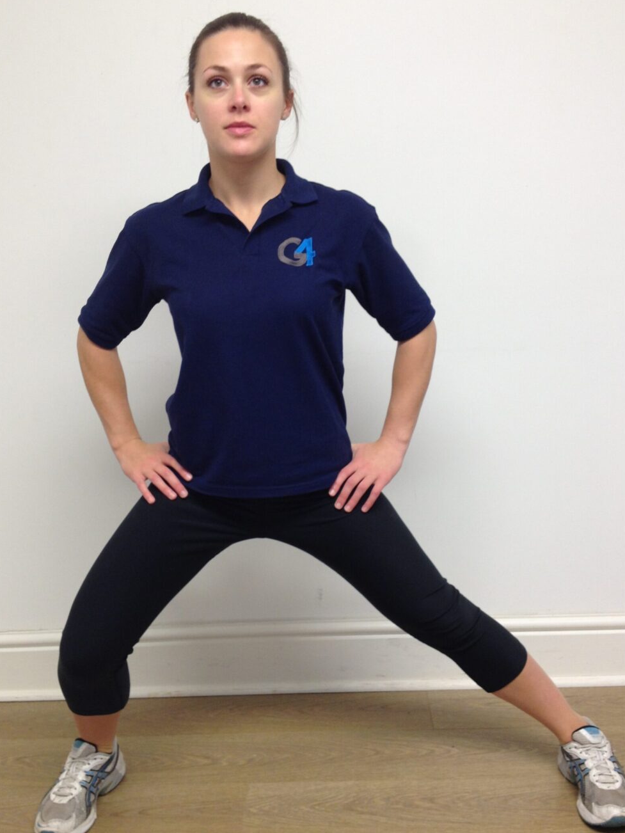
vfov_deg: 43.8
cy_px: 413
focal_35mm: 43
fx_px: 1035
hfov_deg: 33.6
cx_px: 309
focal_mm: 4.28
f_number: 2.4
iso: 50
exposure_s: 1/20
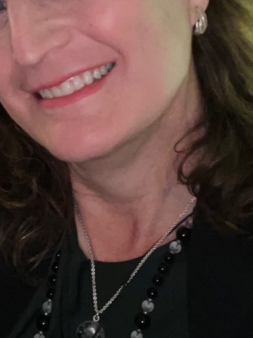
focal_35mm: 70
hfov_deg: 20.7
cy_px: 77
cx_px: 36
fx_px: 682
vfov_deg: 27.3
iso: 320
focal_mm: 2.71
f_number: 2.2
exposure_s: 1/16
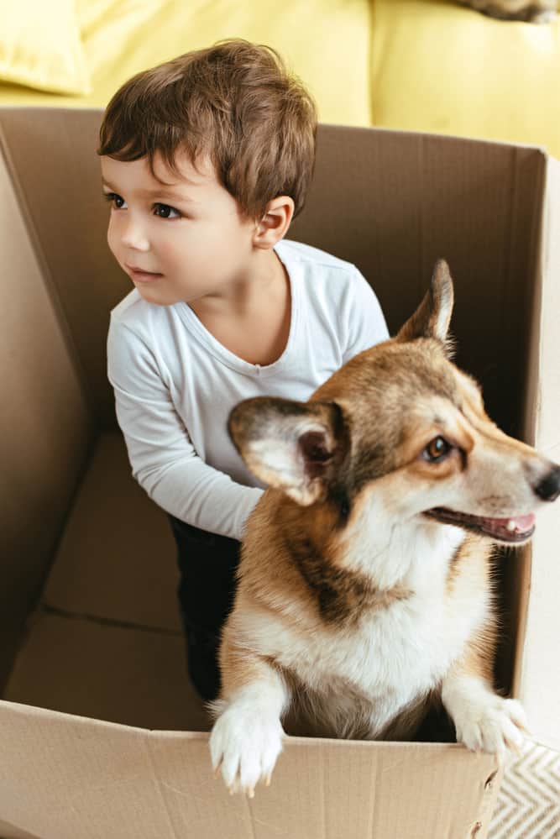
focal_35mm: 50
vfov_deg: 39.6
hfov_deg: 27.0
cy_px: 420
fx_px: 1165
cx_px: 280
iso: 400
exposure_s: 1/320
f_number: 3.5
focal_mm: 50
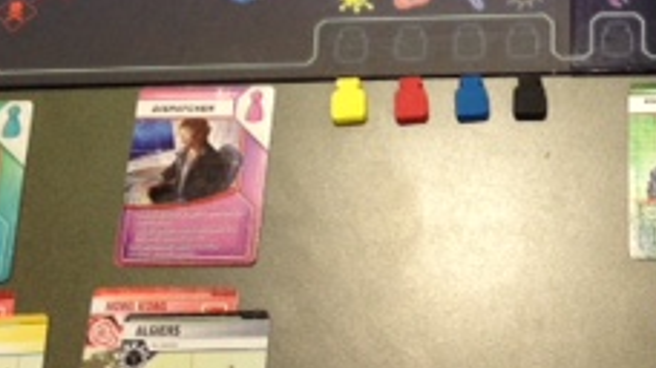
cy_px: -26
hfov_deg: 19.5
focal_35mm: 107
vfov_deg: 11.2
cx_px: 642
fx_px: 1860
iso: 64
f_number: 2.4
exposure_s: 1/20
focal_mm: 4.28
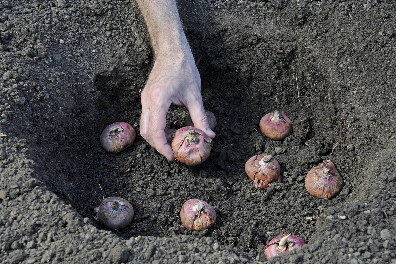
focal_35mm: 61
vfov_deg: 22.3
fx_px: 671
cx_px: 200
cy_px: 132
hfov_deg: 32.9
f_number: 10
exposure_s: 1/100
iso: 250
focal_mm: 40
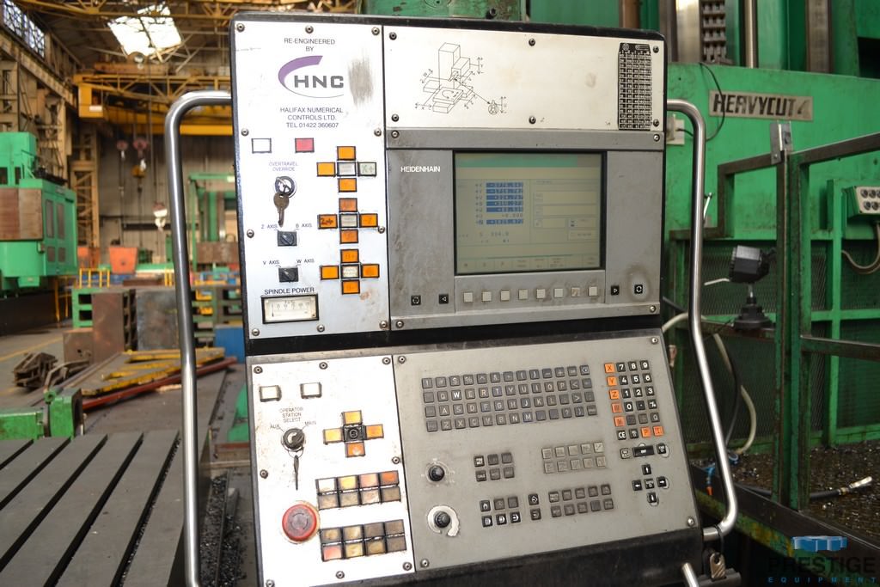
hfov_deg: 67.4
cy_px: 294
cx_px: 440
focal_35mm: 27
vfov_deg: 47.9
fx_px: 660
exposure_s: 1/125
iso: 360
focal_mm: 18
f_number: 4
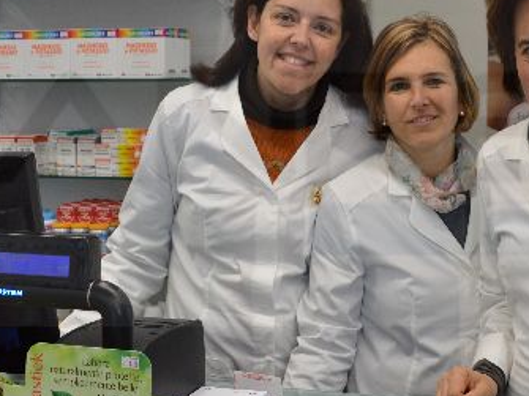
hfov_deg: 30.3
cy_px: 141
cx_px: 436
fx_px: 947
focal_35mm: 62
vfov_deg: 23.6
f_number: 5.6
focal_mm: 18
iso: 400
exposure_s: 1/125
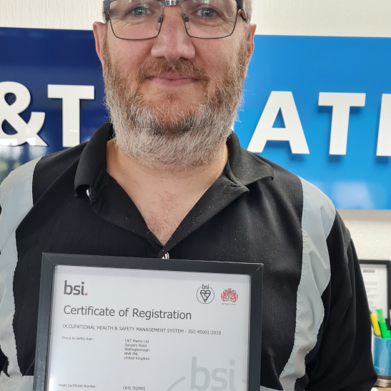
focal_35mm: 42
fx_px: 537
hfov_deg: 40.0
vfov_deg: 39.5
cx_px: 179
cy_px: 266
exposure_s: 1/100
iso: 250
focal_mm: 5.4
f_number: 1.8
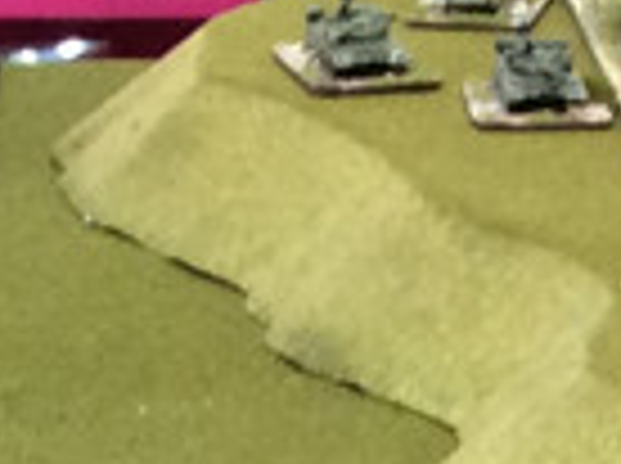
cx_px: 65
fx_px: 4459
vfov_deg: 5.4
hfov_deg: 7.9
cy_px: 1590
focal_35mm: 249
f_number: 2.4
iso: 80
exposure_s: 1/25
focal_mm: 3.3
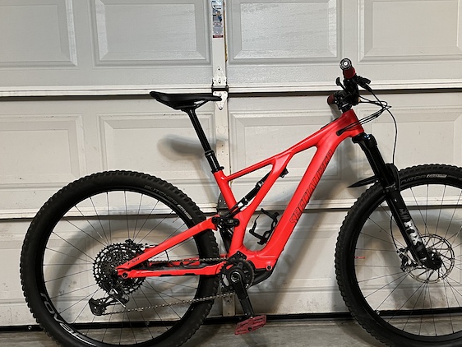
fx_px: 494
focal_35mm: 37
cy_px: 204
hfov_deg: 49.8
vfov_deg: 38.6
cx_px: 280
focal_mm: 5.1
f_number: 1.6
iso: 640
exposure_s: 1/40
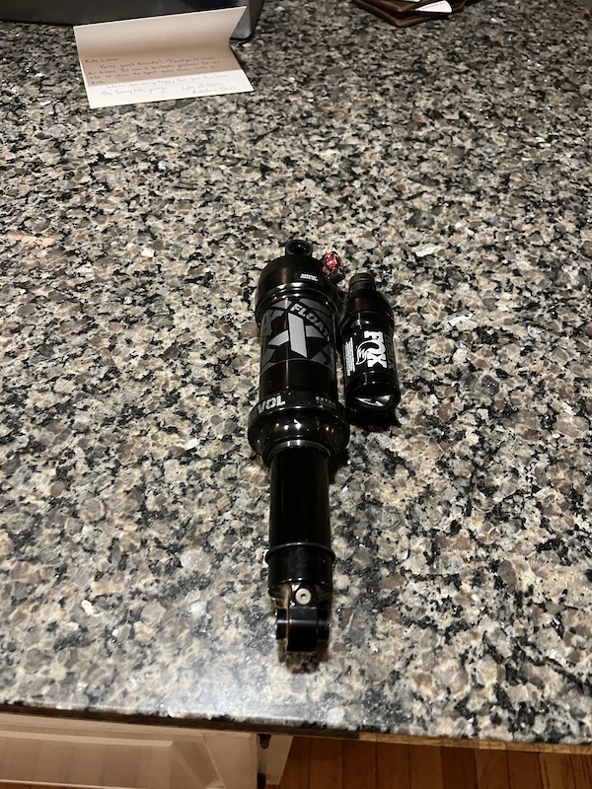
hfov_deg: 53.1
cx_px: 296
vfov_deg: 67.3
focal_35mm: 26
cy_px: 394
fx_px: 593
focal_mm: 5.1
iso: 400
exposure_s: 1/40
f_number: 1.6
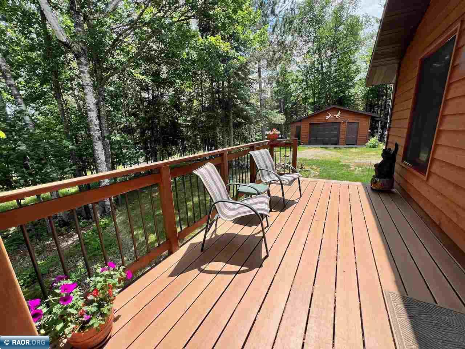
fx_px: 175
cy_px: 174
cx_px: 232
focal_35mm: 13
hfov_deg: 106.2
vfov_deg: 89.9
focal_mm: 1.57
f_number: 1.8
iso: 32
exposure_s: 1/874
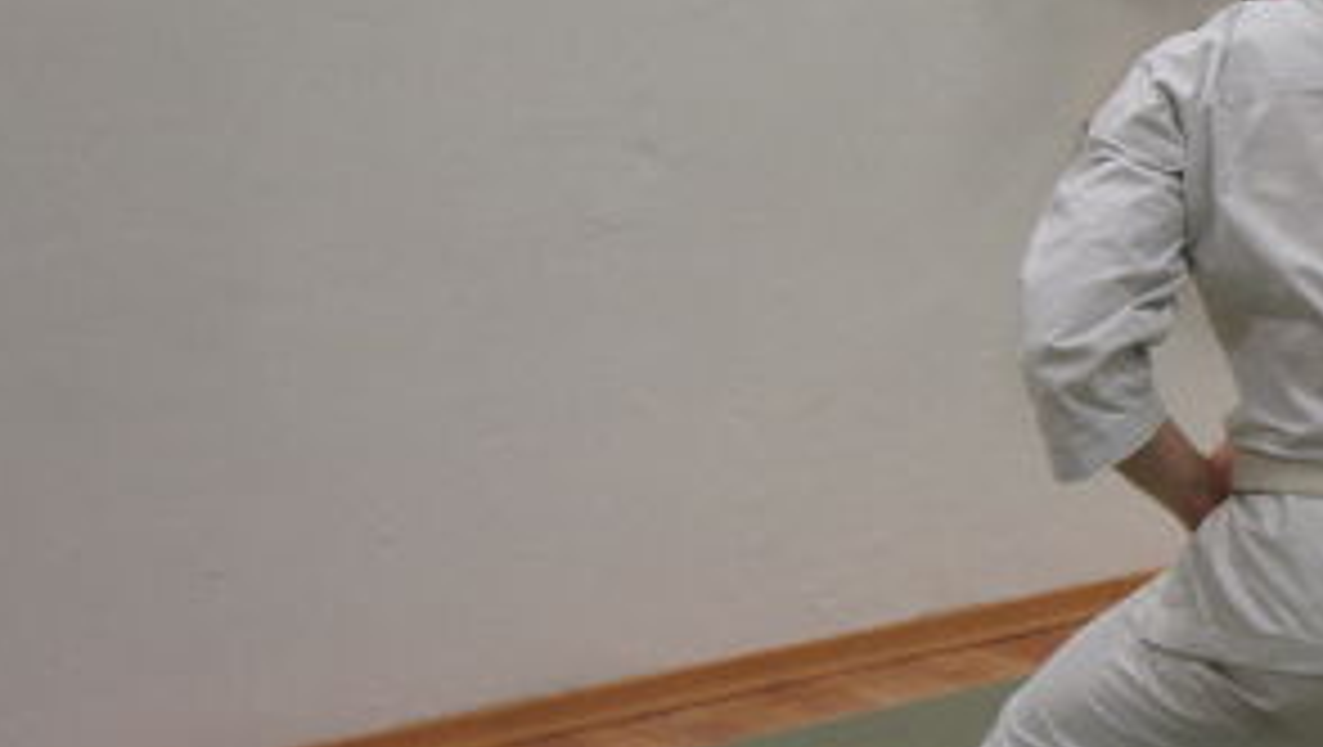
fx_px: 4494
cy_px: 252
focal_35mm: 128
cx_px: 1557
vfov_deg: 9.5
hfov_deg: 16.1
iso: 250
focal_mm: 30
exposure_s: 1/50
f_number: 4
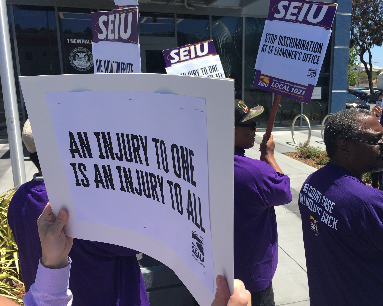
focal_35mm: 33
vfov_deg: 44.5
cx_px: 215
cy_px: 158
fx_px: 374
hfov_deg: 54.1
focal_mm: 4.15
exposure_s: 1/1054
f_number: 2.2
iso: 25
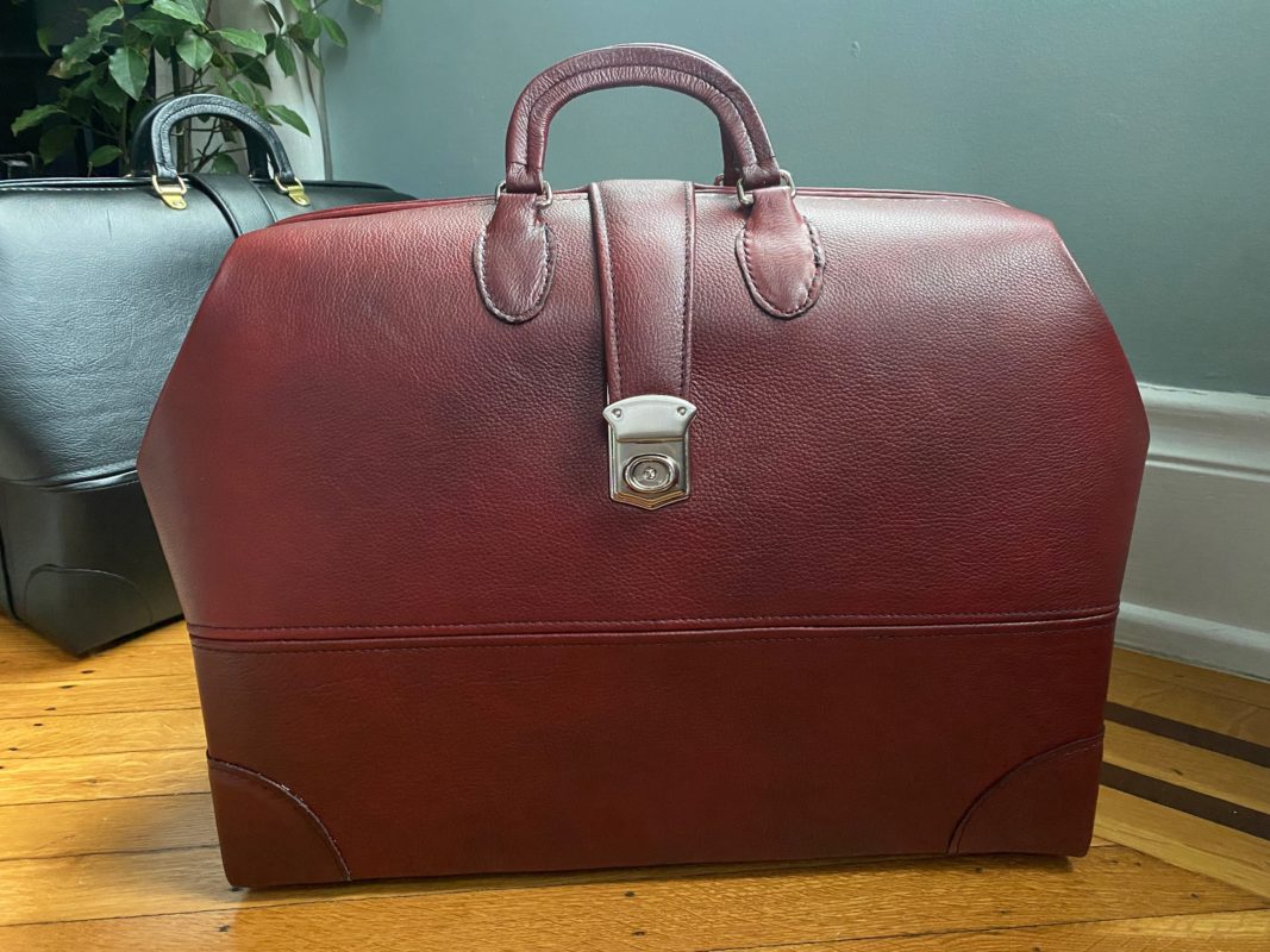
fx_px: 954
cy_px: 476
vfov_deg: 53.1
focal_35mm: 26
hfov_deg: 67.3
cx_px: 635
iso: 800
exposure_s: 1/30
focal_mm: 4.25
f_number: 1.8
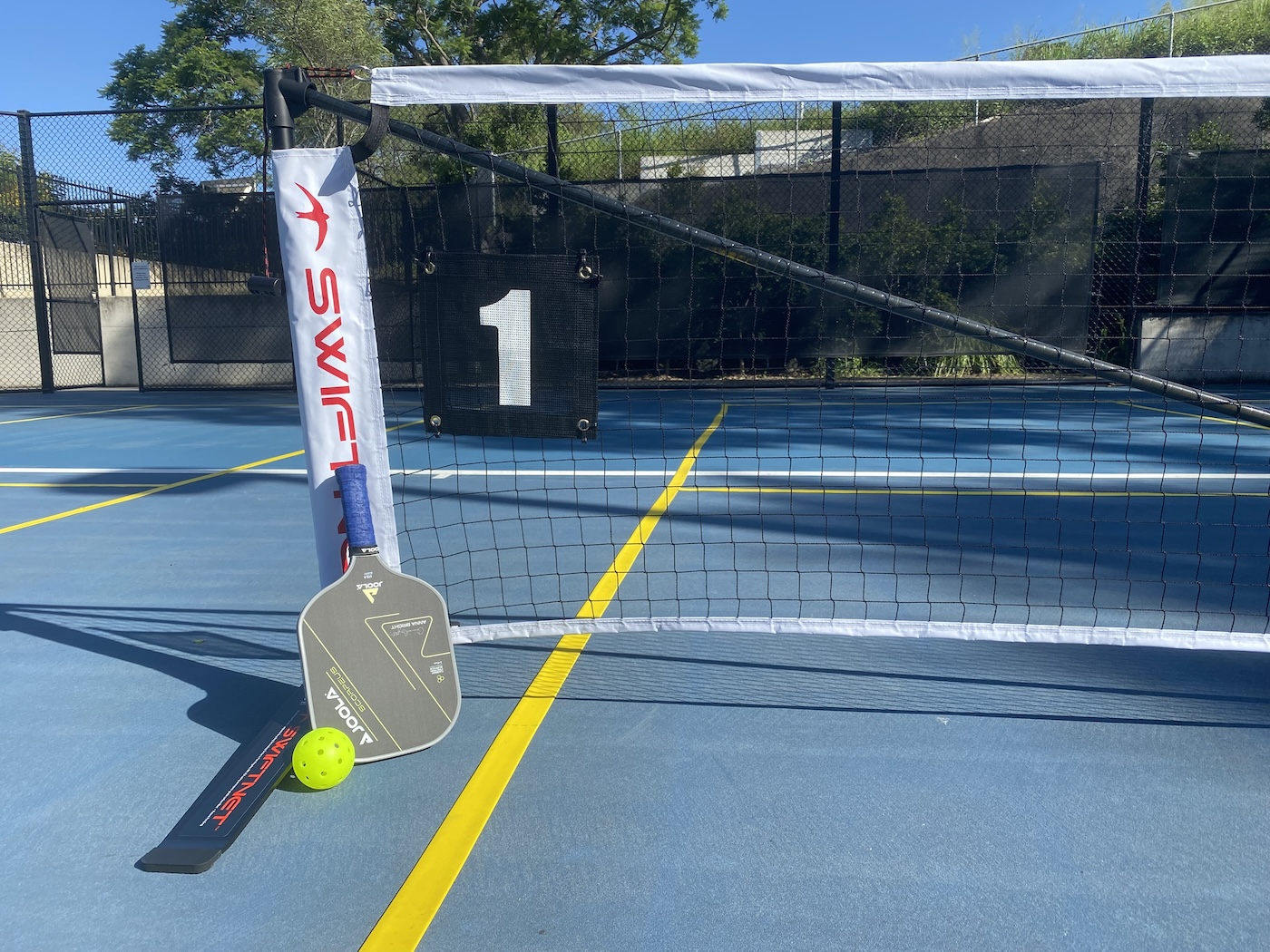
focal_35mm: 26
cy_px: 476
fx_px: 954
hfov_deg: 67.3
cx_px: 635
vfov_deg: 53.1
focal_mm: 4.25
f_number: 1.8
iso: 32
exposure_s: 1/2222
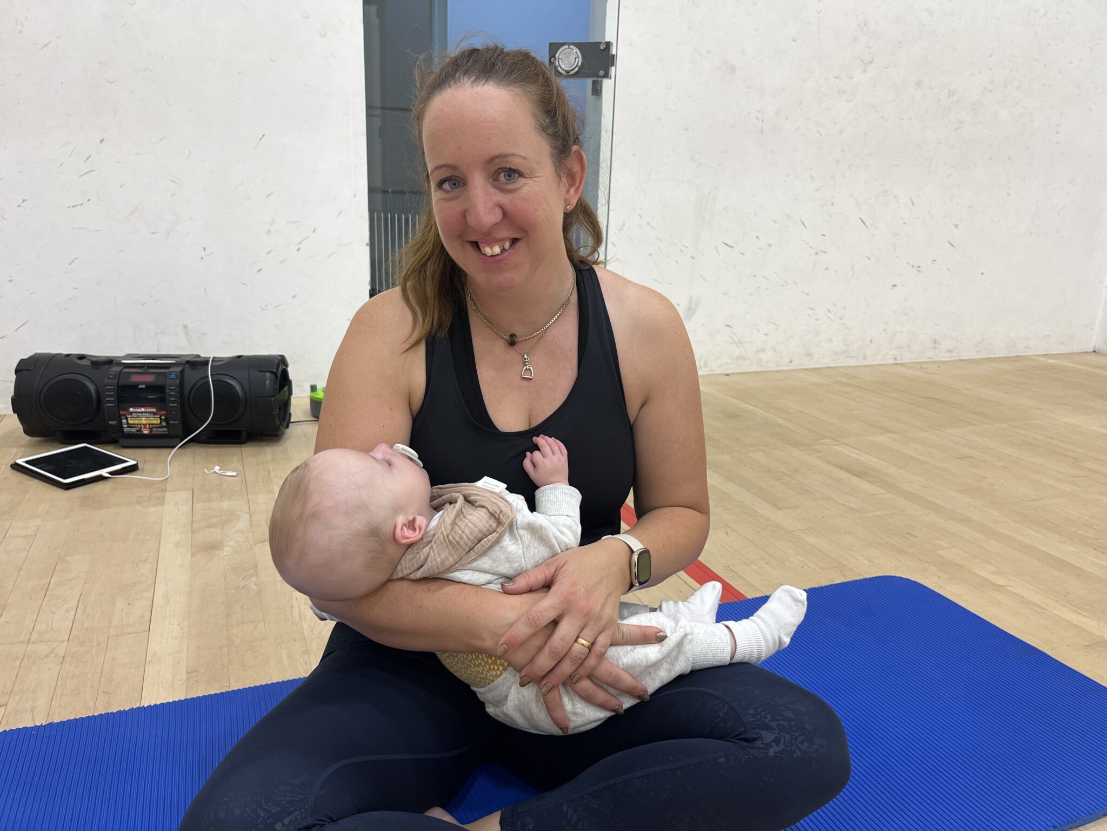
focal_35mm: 26
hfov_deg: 67.3
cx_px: 554
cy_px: 416
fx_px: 831
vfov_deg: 53.1
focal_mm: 5.1
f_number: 1.6
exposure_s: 1/100
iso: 100
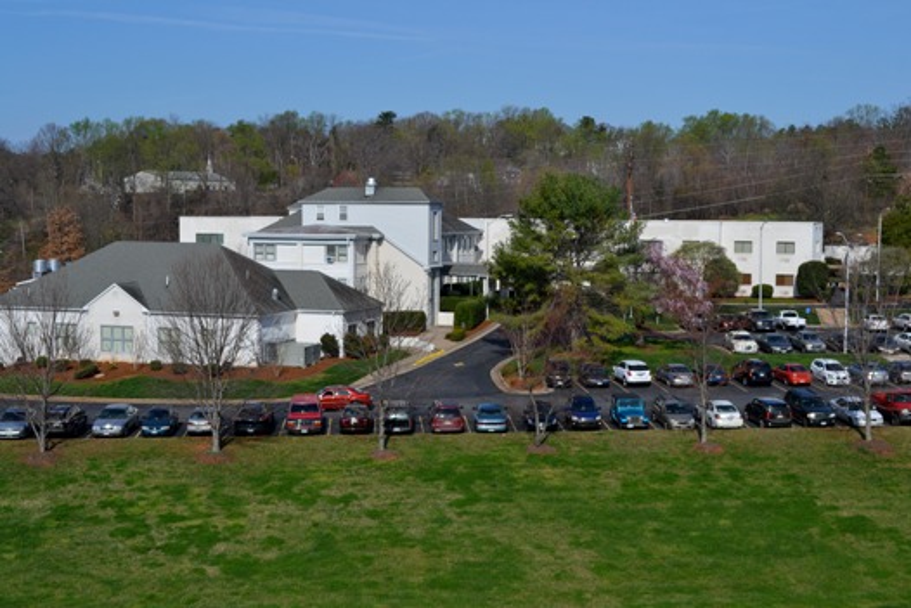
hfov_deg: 37.8
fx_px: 1329
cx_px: 456
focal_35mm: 52
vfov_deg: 25.8
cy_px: 304
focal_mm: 35
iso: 100
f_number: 9
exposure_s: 1/320
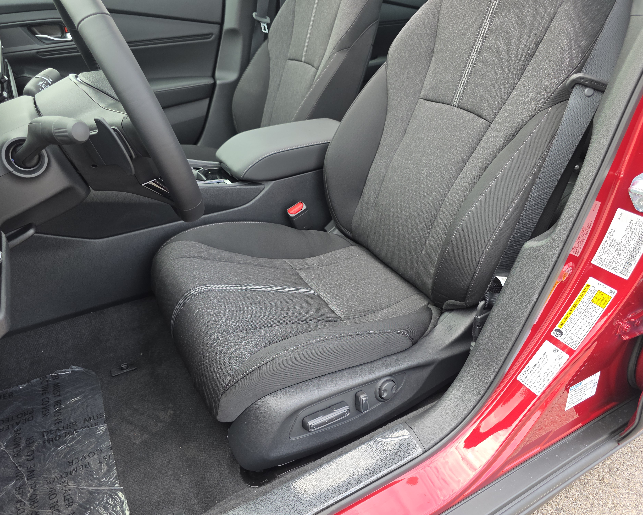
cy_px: 258
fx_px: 457
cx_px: 313
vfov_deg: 58.8
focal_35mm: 24
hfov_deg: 70.3
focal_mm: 6.3
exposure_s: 1/180
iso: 32
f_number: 1.7
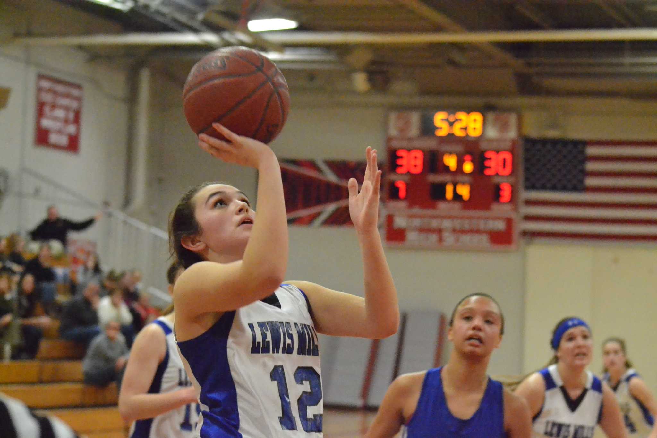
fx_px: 1916
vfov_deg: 13.0
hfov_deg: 19.5
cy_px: 219
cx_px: 328
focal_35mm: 105
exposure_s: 1/500
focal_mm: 70
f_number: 4
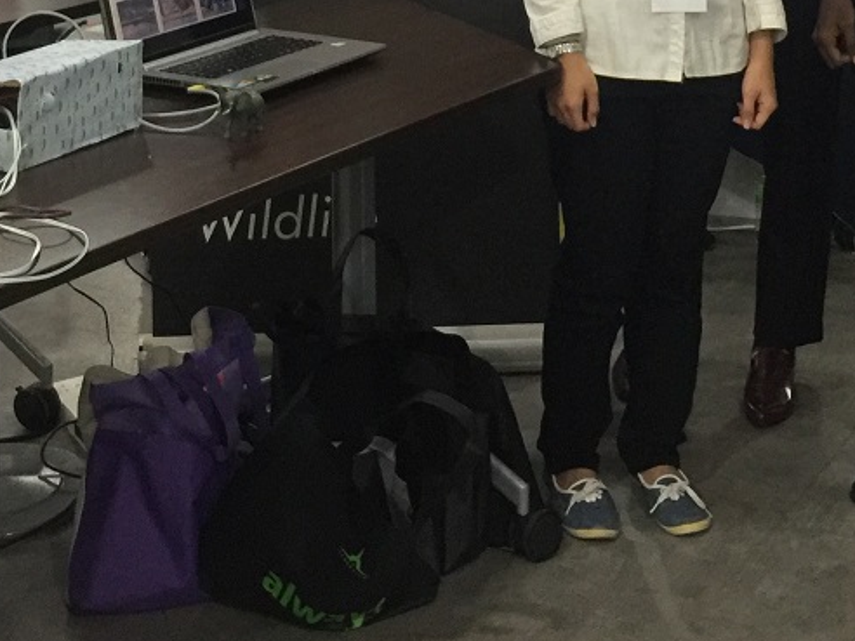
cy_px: -191
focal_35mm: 77
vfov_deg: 17.9
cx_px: 360
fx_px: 1902
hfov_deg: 25.3
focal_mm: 4.15
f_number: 2.2
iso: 160
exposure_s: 1/17
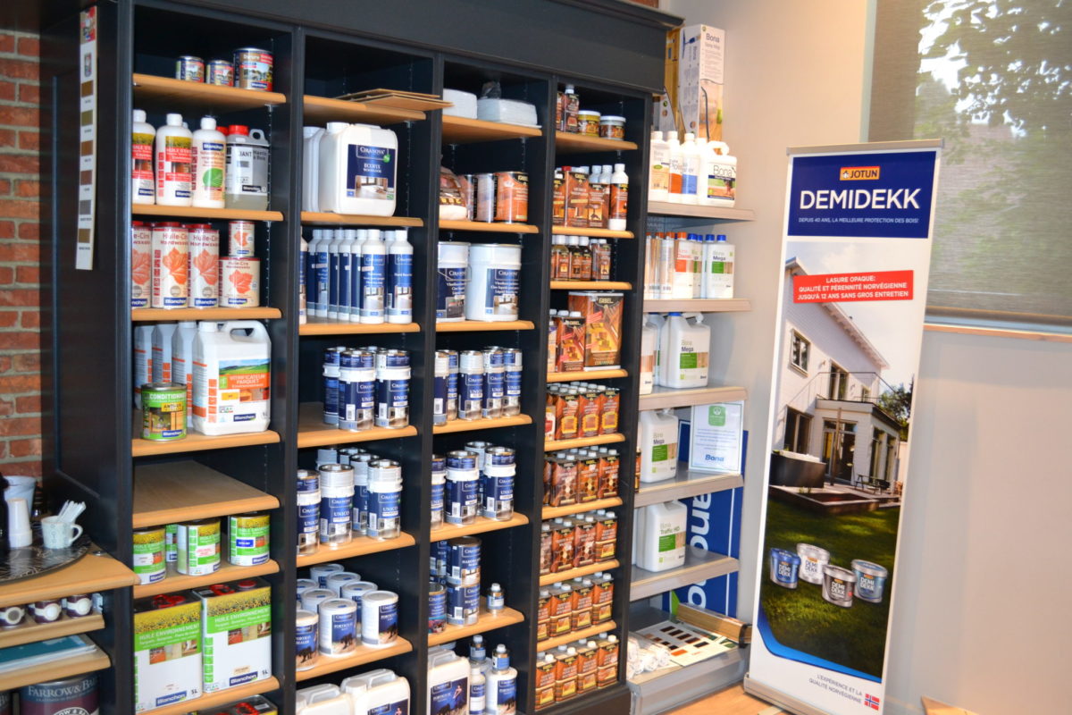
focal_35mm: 33
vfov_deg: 40.0
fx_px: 983
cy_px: 358
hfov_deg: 57.2
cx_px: 536
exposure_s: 1/60
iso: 900
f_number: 3.8
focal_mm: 22
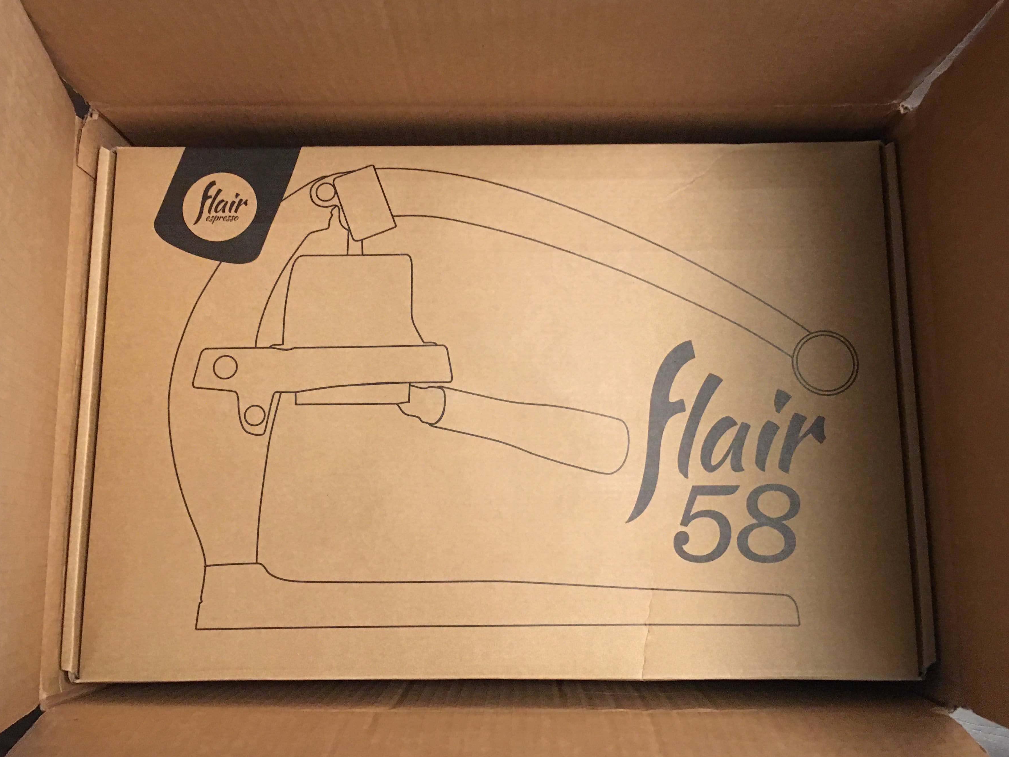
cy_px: 356
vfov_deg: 42.9
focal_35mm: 33
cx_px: 521
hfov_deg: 55.3
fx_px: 962
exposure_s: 1/4
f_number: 2.2
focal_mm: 4.15
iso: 80
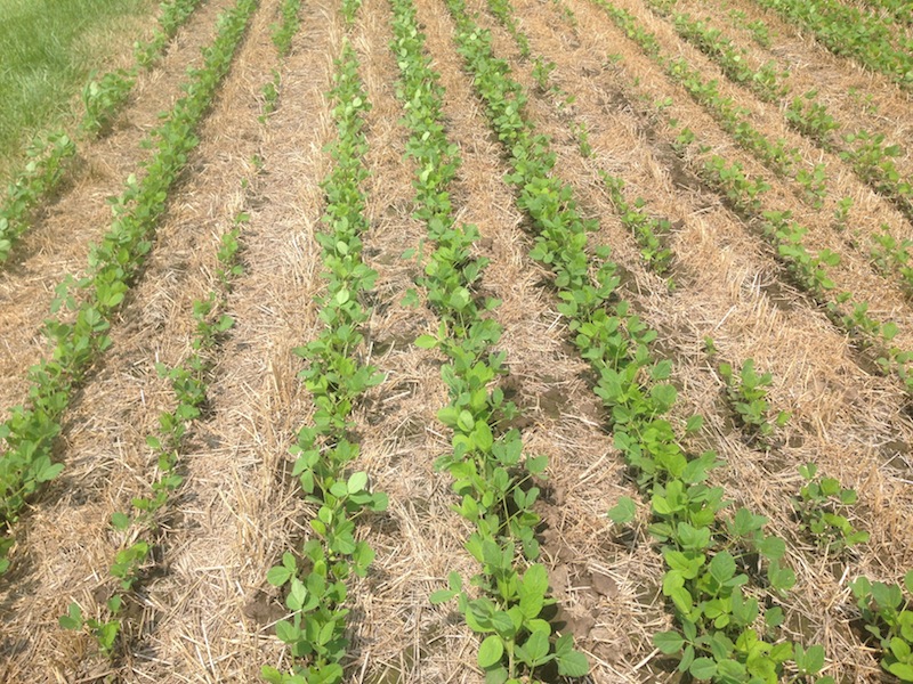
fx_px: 870
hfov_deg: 55.4
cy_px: 342
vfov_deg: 42.9
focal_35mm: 33
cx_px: 456
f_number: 2.4
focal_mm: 4.12
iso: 50
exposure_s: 1/1205
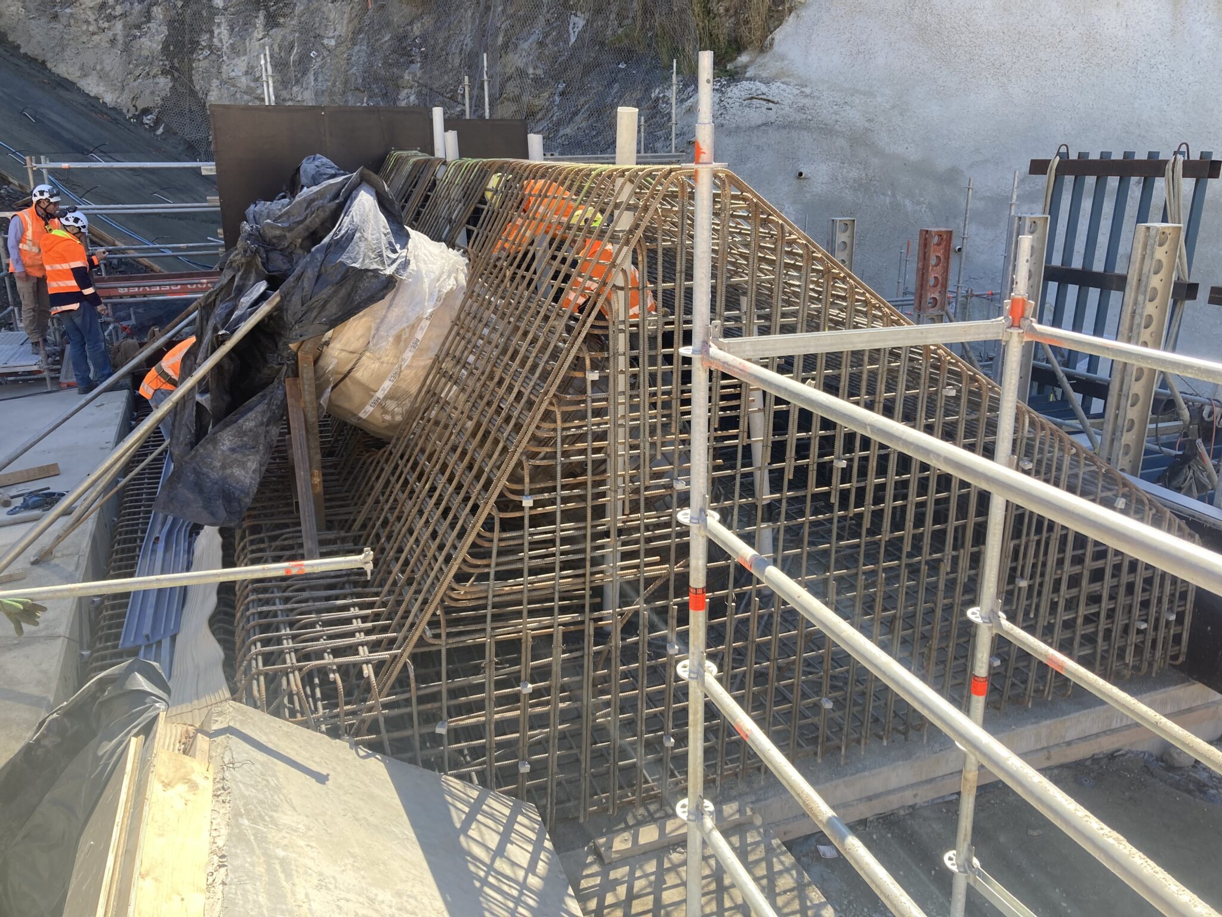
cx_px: 611
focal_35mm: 28
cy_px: 458
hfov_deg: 63.4
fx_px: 988
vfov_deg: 49.7
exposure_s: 1/324
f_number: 1.8
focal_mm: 3.99
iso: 20
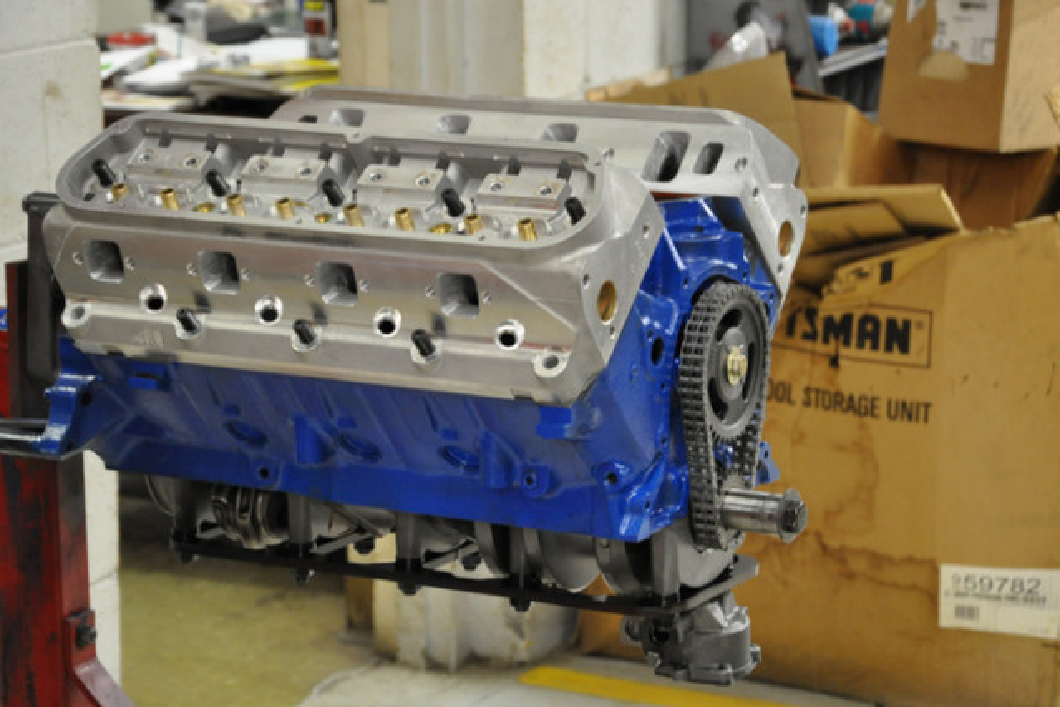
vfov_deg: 13.8
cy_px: 354
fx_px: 2915
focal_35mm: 99
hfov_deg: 20.6
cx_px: 530
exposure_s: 1/25
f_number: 5.3
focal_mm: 66
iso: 1600
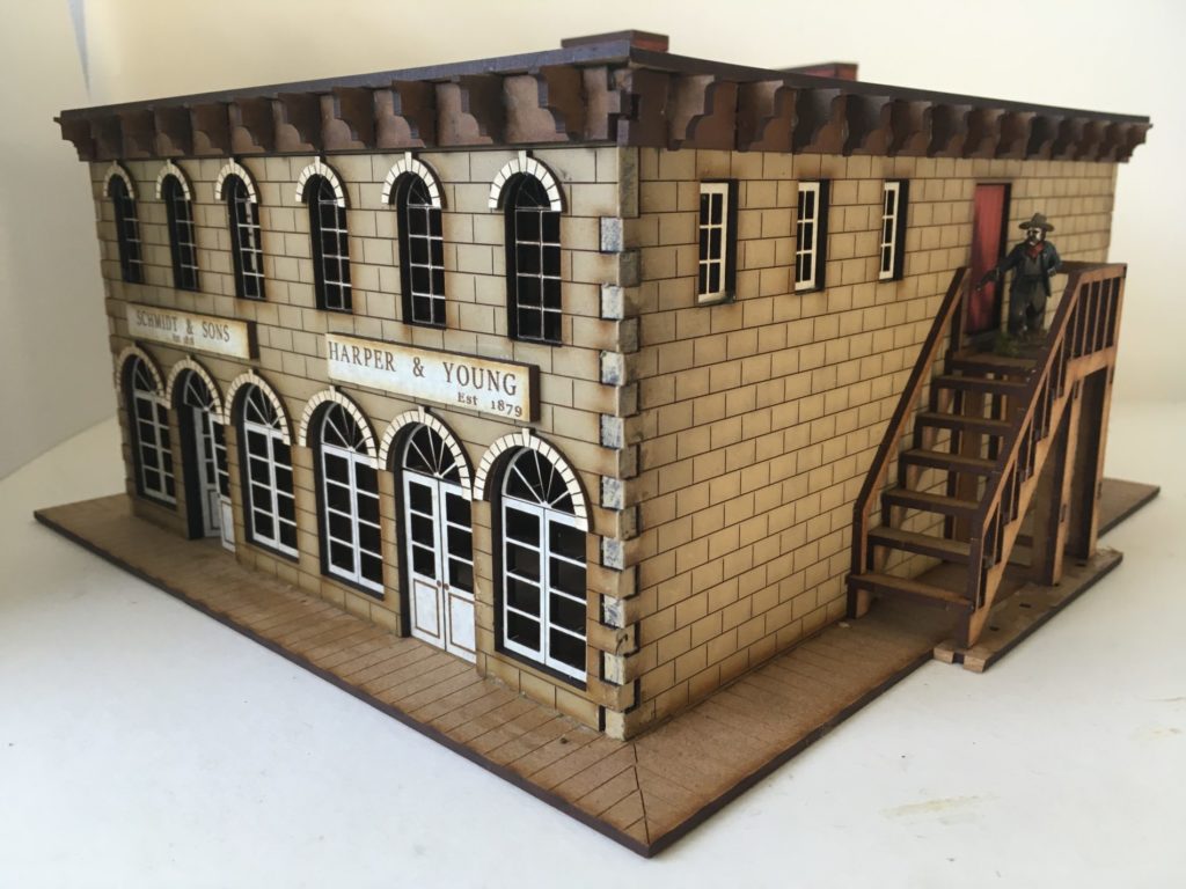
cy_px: 444
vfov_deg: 48.2
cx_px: 593
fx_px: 994
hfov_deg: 61.7
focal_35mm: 29
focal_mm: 4.15
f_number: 2.2
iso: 40
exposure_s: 1/33
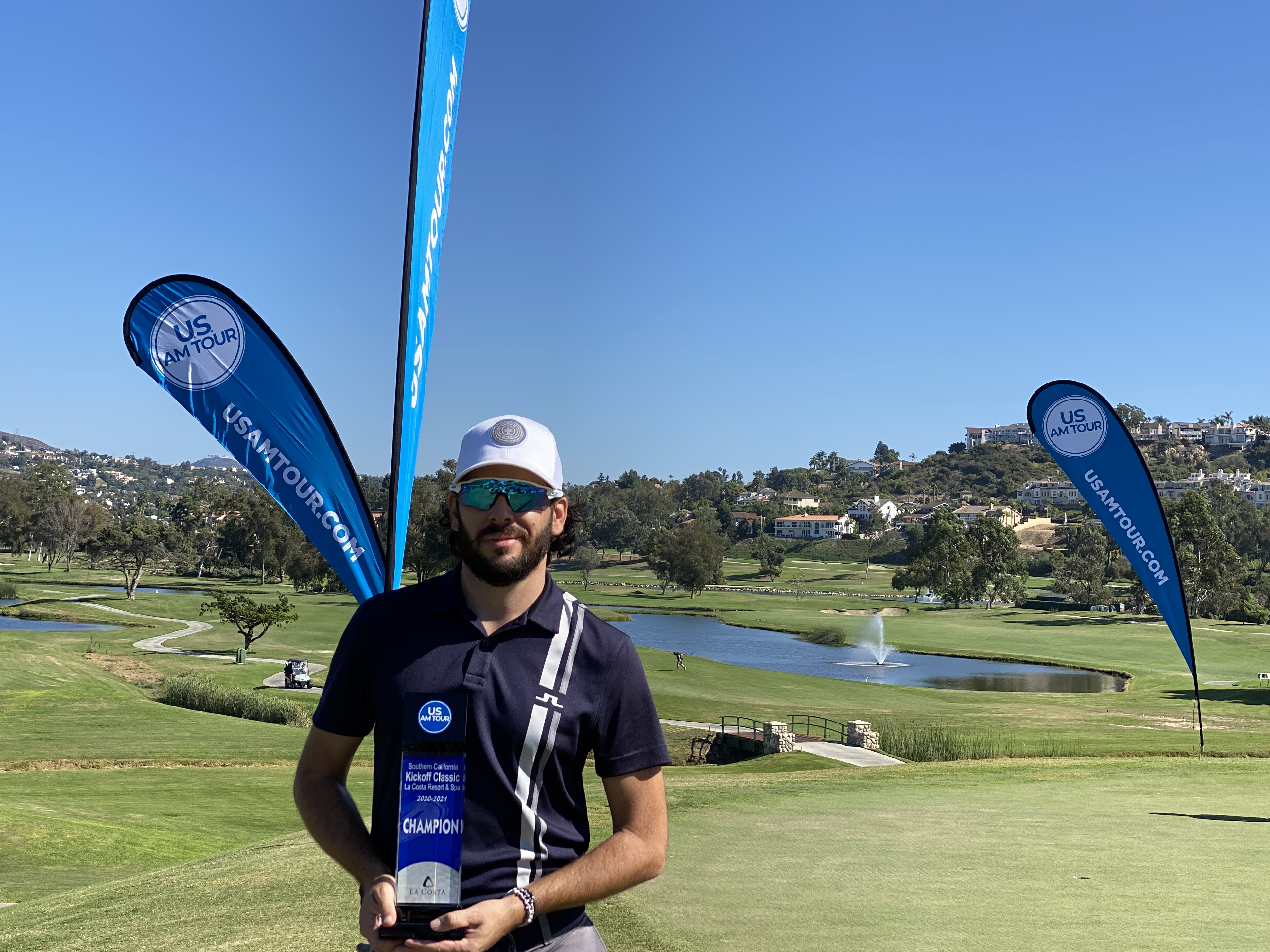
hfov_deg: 35.5
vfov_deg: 27.0
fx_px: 1981
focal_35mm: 54
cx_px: 640
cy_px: 474
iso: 20
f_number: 2
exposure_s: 1/1410
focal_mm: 6
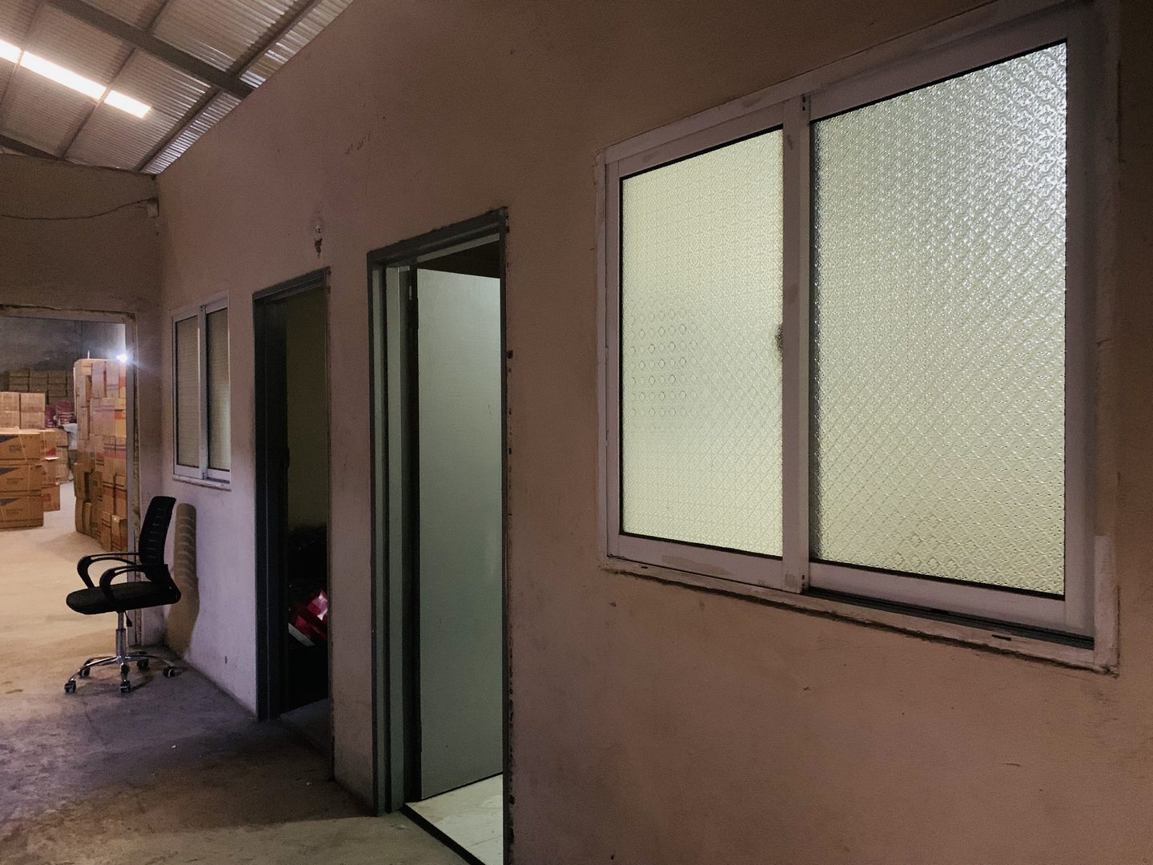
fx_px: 866
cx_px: 576
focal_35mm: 26
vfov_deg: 53.1
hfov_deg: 67.3
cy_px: 432
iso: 800
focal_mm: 4.25
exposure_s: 1/25
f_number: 1.8
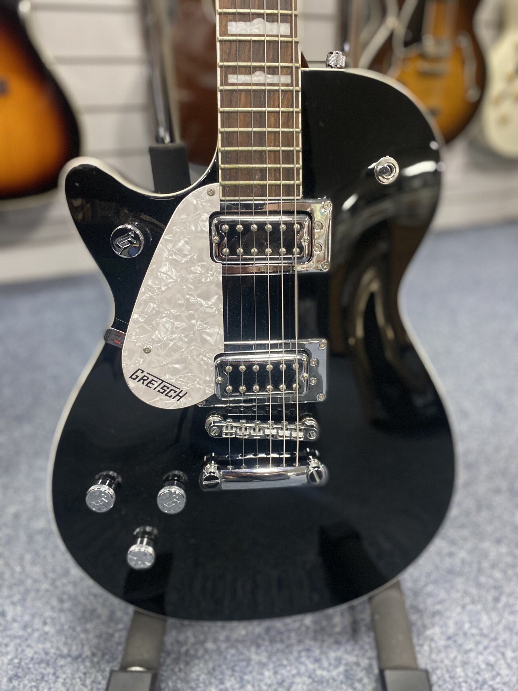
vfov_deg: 67.3
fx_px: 519
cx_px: 259
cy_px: 346
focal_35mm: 26
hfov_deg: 53.1
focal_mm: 4.25
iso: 400
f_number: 1.8
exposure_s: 1/33
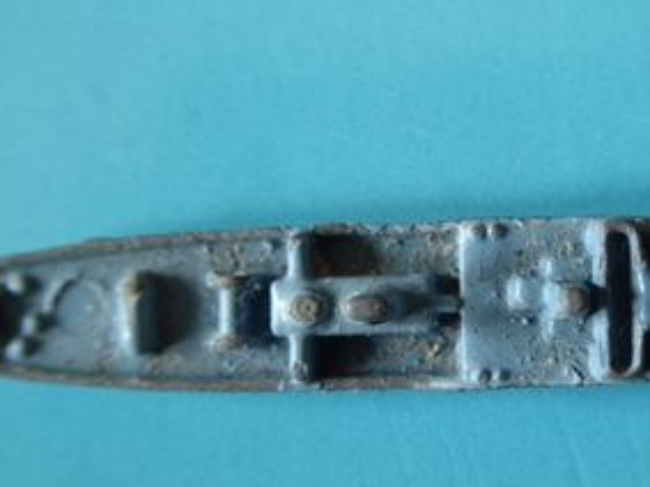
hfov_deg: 33.2
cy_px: 269
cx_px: 480
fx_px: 1070
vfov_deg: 25.6
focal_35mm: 57
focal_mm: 6.3
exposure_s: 1/60
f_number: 3.7
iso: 160
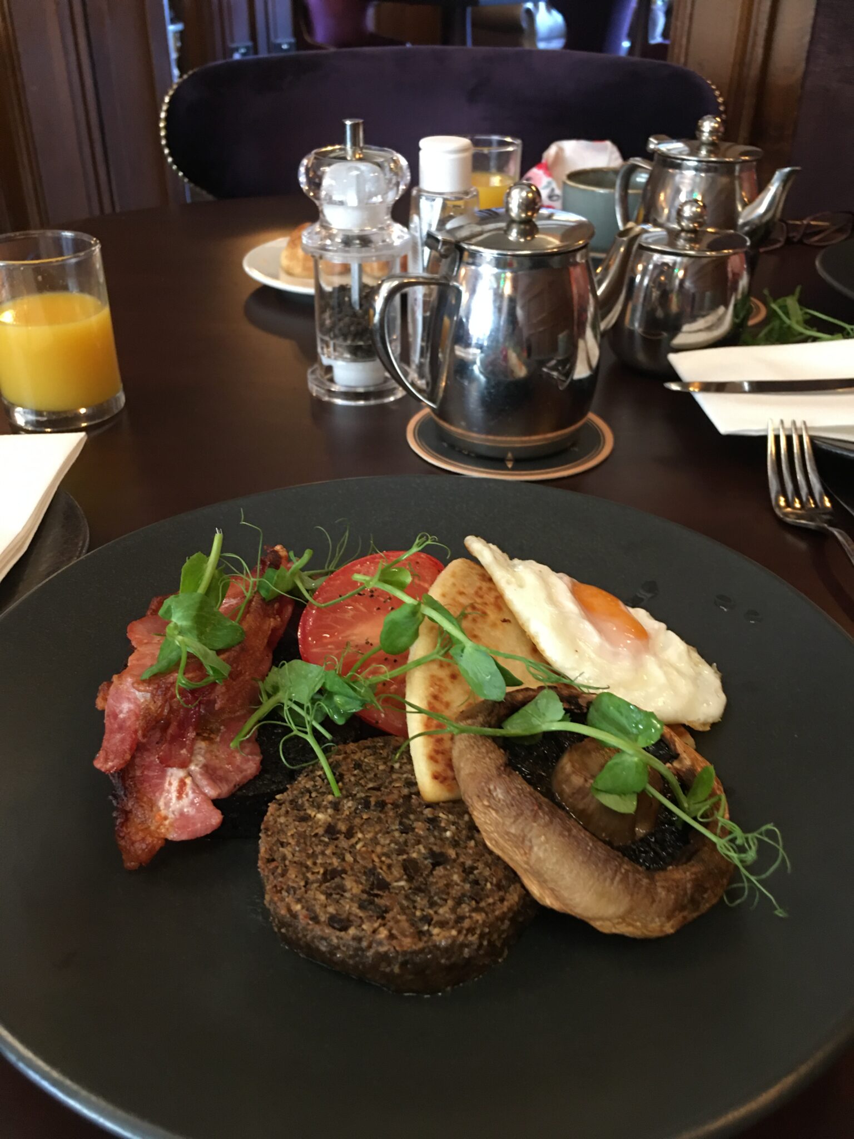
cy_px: 570
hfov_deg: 48.2
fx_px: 954
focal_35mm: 29
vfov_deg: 61.7
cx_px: 427
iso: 100
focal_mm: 4.15
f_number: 2.2
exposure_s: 1/8
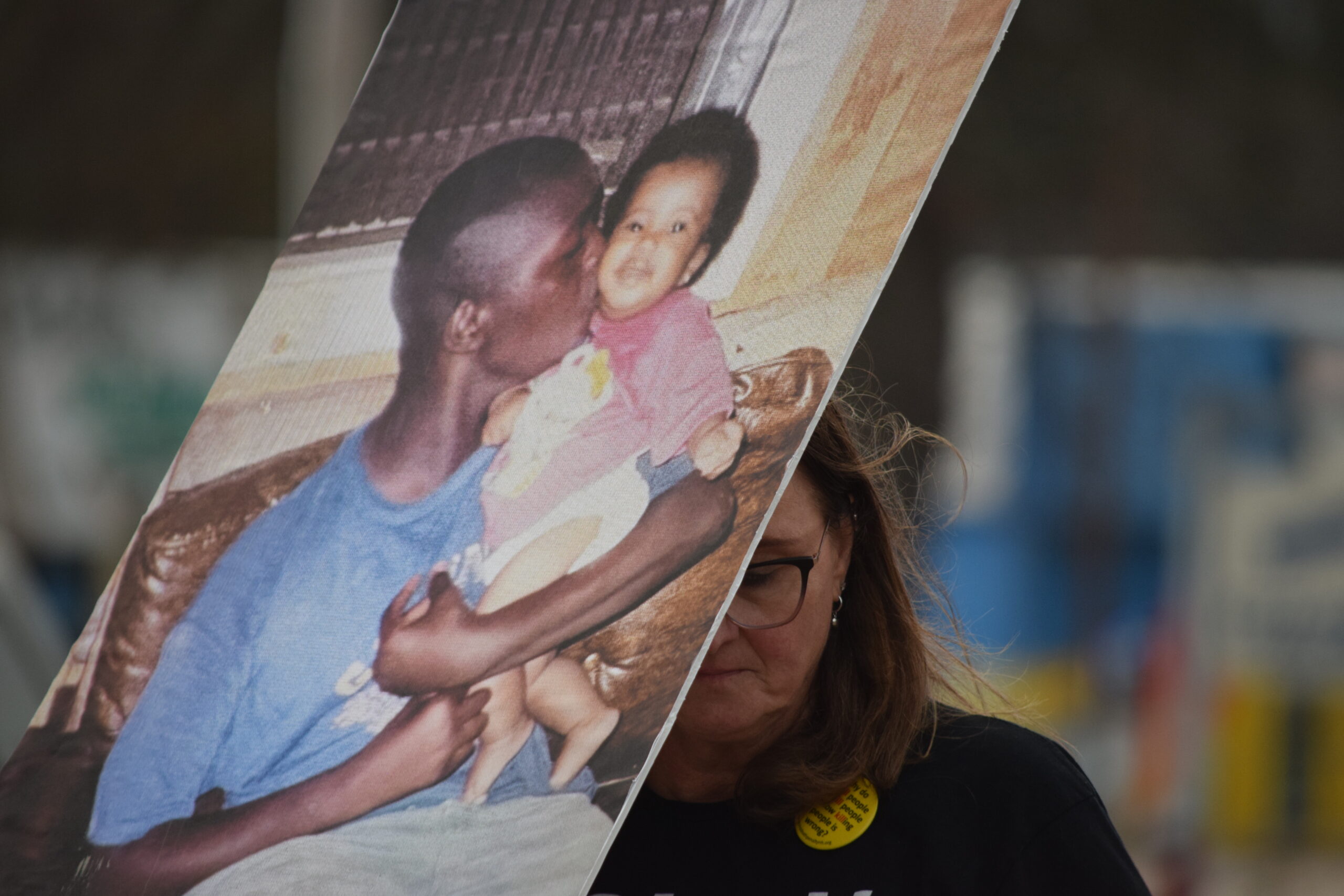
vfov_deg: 3.5
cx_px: 672
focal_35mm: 390
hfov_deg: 5.3
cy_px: 448
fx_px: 14560
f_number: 5.6
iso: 800
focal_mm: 260
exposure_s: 1/250
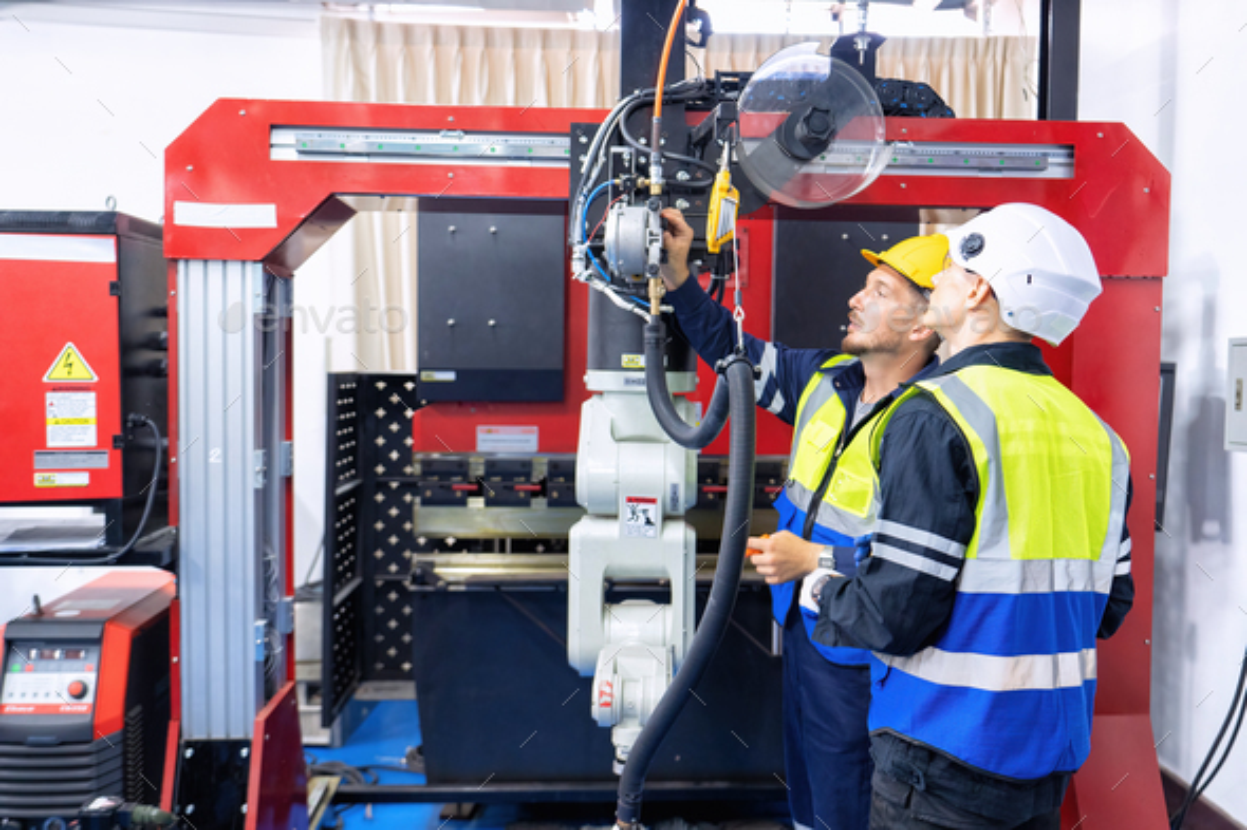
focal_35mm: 34
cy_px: 415
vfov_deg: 38.9
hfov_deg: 55.8
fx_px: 1177
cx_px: 624
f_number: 2.8
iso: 3200
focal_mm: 34
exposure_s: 1/160
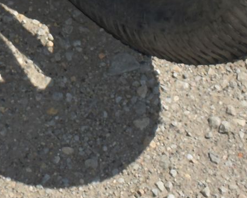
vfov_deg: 10.7
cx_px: -85
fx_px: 979
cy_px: -172
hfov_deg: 13.8
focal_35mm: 134
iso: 100
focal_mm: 18
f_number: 7.1
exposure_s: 1/200
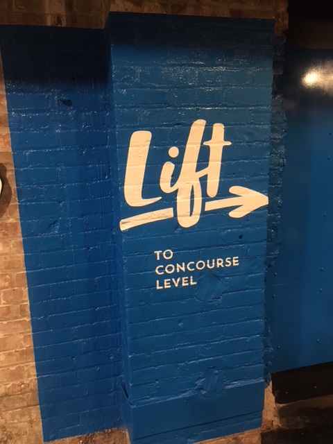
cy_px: 222
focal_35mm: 29
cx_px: 166
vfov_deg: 61.7
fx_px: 372
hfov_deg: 48.2
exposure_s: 1/15
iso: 250
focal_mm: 4.15
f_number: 2.2
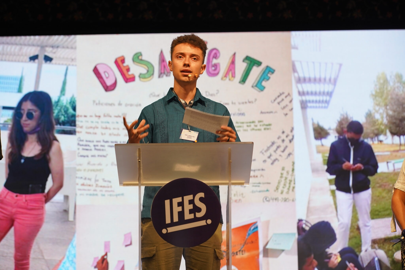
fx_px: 1181
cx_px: 202
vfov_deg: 13.0
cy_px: 135
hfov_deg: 19.5
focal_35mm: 105
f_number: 5
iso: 400
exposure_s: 1/100
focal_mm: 105
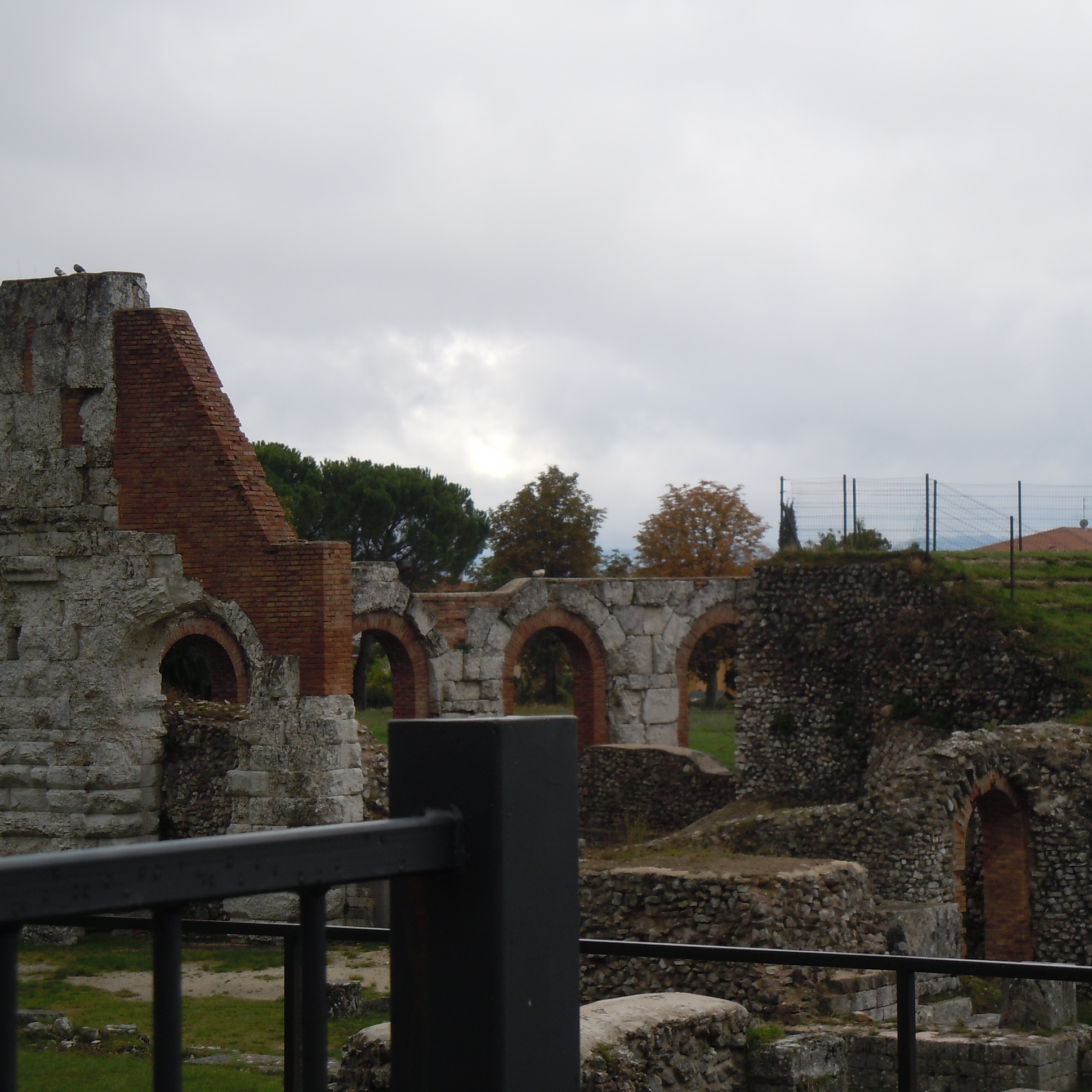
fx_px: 3248
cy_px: 546
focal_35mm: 91
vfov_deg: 19.1
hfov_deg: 19.1
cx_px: 648
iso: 100
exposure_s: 1/250
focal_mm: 13.9
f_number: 4.3
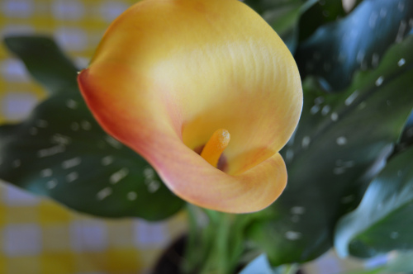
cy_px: 137
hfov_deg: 38.9
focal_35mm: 51
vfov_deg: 26.4
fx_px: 584
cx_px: 206
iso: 500
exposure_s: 1/60
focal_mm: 34
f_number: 4.5
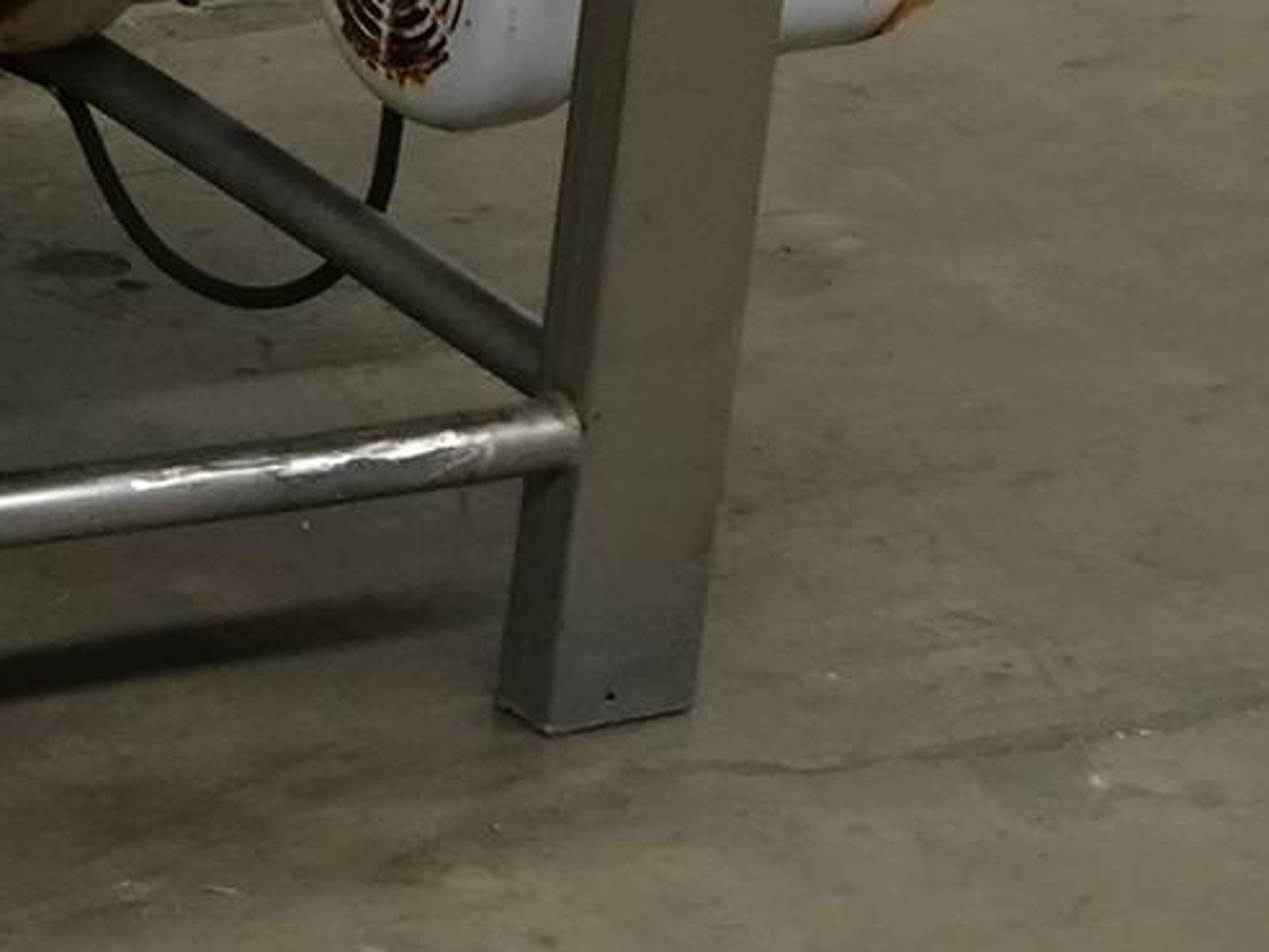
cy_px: -723
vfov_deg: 6.7
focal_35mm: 216
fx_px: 7920
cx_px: -713
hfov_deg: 8.9
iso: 200
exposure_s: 1/60
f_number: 4.5
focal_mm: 8.35
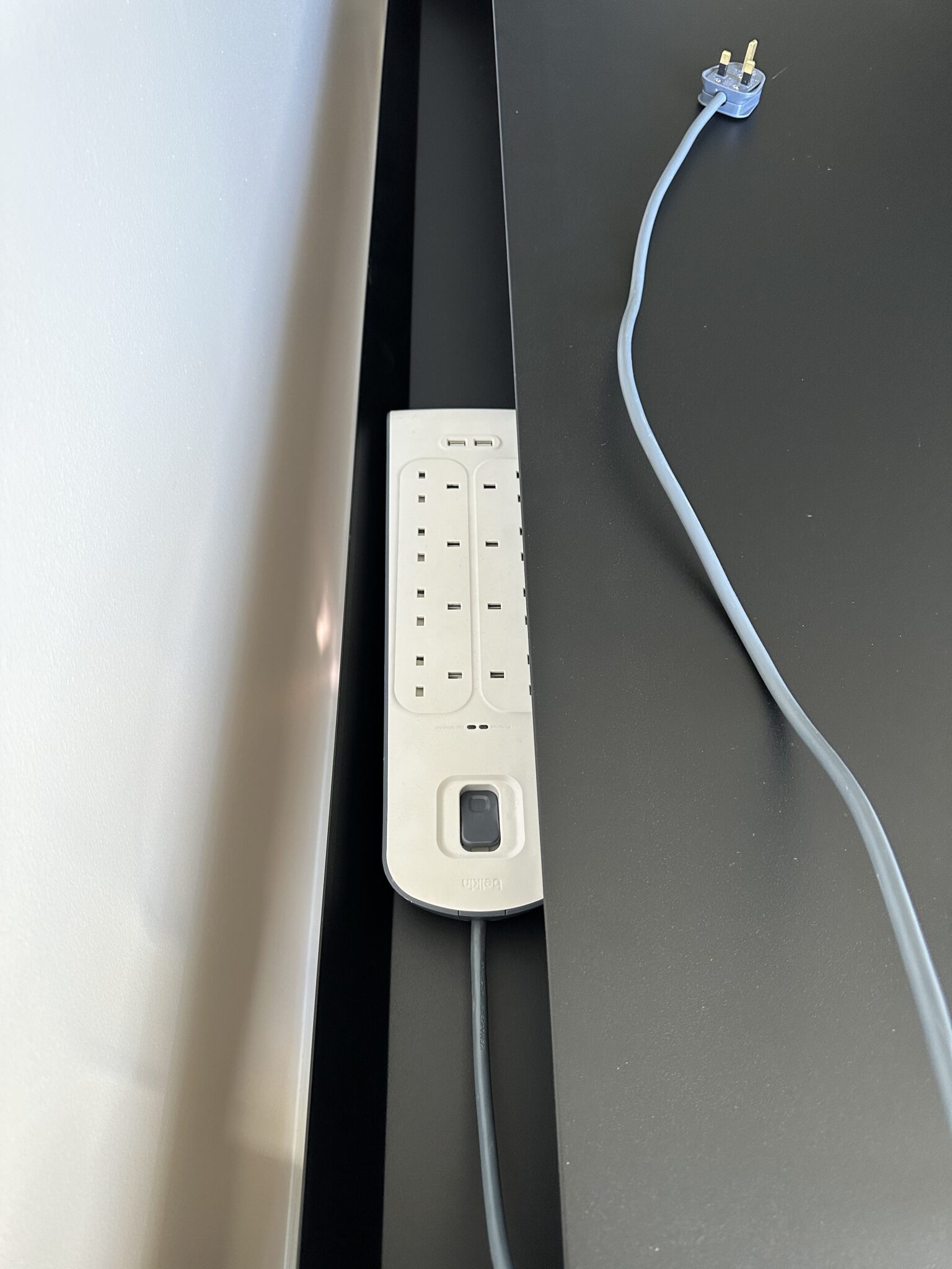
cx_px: 476
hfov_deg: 56.8
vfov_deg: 71.6
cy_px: 634
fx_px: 880
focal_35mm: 24
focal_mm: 6.86
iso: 320
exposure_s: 1/60
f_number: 1.78
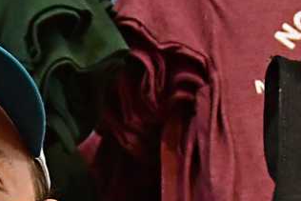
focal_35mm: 233
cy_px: 173
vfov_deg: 5.9
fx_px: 1949
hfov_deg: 8.7
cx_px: -88
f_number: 3.2
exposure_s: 1/80
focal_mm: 24
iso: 3200
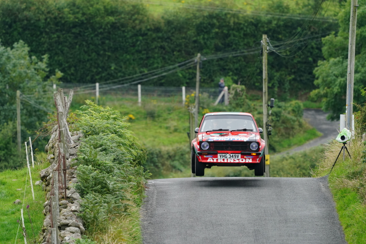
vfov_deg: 2.3
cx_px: 183
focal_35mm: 600
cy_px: 122
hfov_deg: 3.4
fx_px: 6100
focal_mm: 600
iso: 3200
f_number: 8
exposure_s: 1/1000
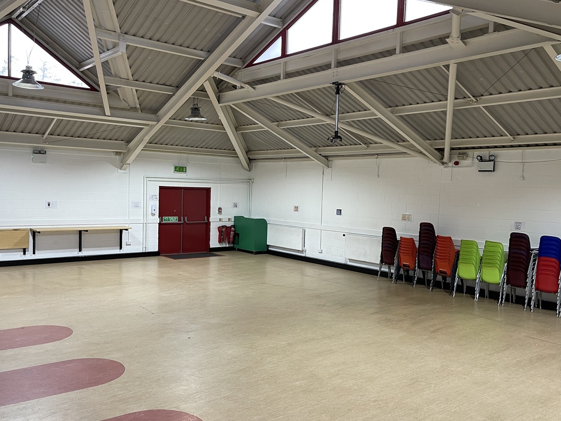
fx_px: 519
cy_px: 219
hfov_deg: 56.8
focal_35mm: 32
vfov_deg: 44.1
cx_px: 287
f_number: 1.6
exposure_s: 1/50
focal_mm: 5.1
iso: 80
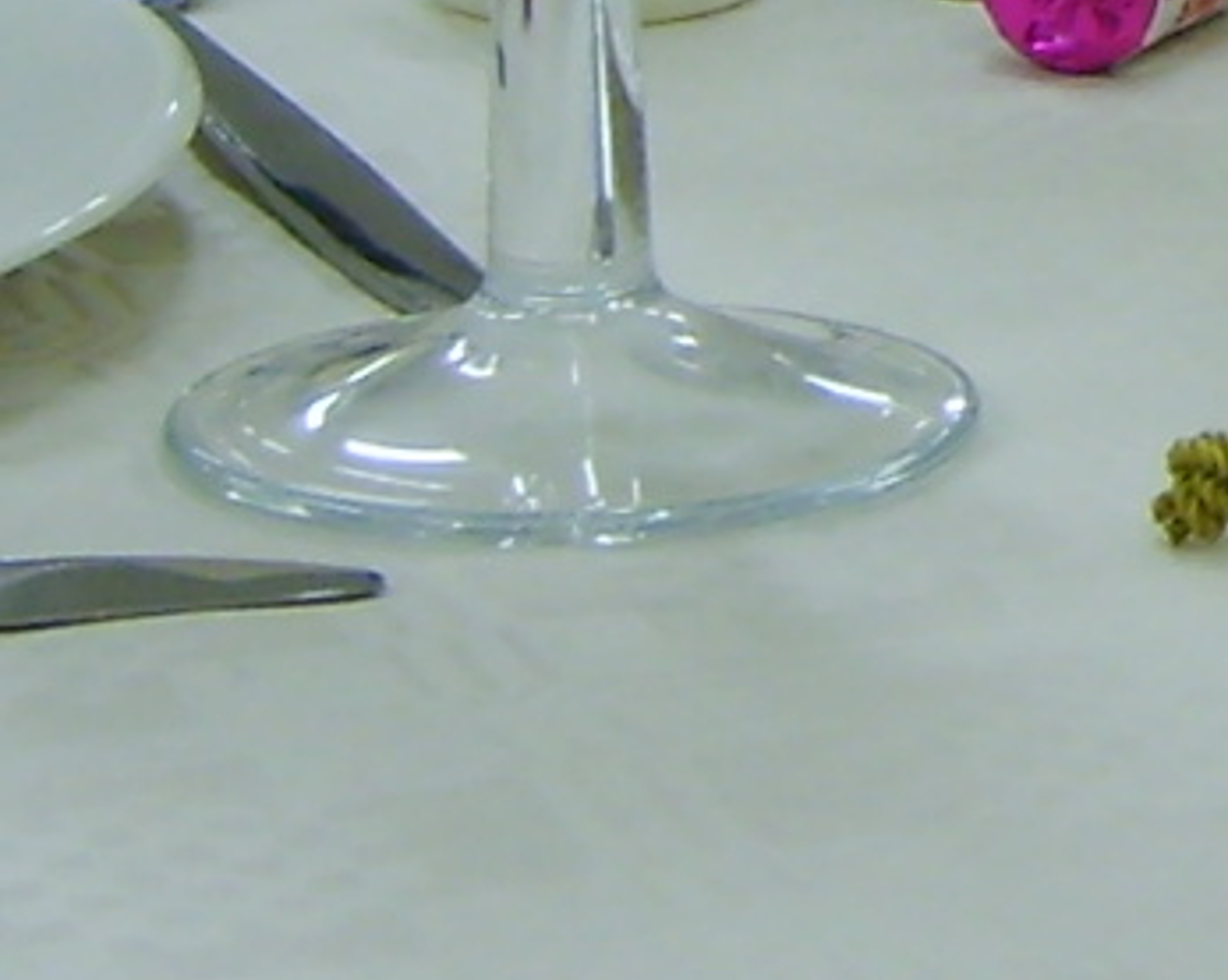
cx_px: 2208
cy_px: -545
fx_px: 8134
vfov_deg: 6.8
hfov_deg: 8.3
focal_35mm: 224
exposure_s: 1/30
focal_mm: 5.8
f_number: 2.8
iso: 82
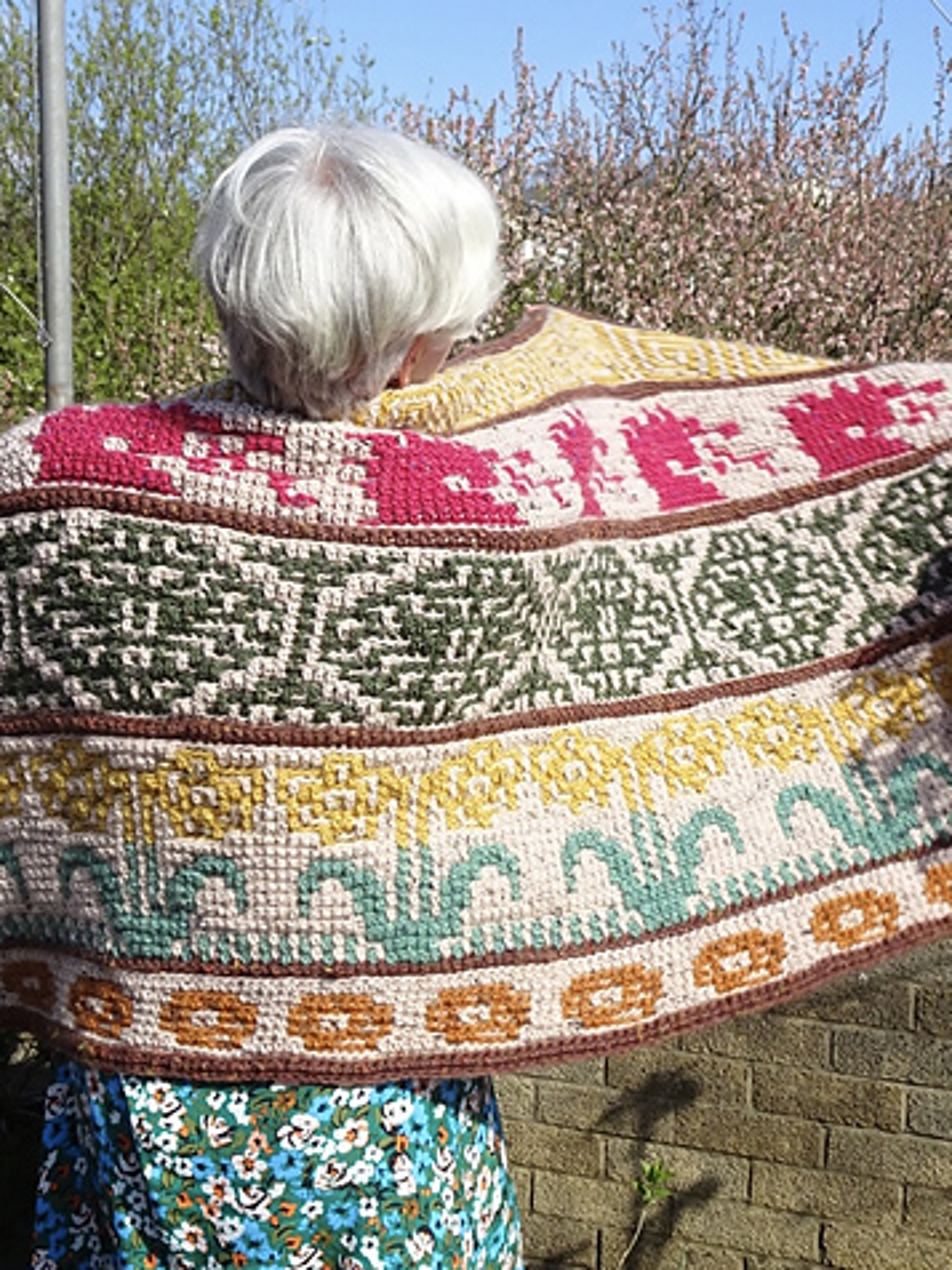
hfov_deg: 33.5
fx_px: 1577
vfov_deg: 43.9
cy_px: 638
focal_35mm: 43
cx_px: 411
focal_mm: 5.43
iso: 80
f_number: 4
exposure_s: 1/500
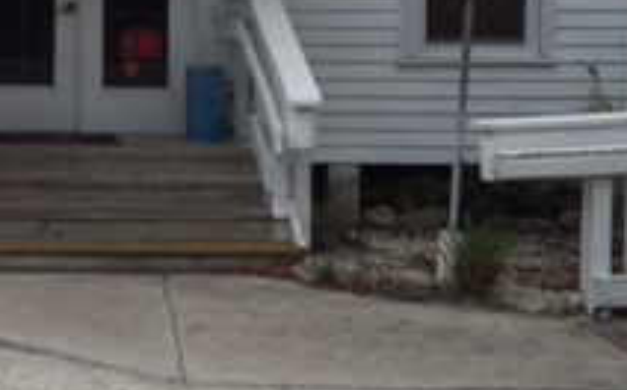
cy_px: 53
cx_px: -98
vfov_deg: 13.9
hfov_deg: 21.0
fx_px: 1587
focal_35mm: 93
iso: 32
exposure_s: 1/942
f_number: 2.2
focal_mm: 4.15
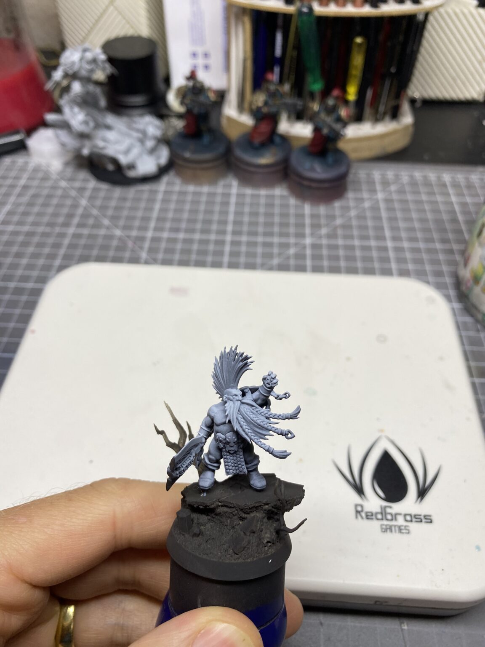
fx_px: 486
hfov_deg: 53.1
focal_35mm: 26
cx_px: 242
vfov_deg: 67.3
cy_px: 324
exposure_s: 1/203
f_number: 1.8
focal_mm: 4.25
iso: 50
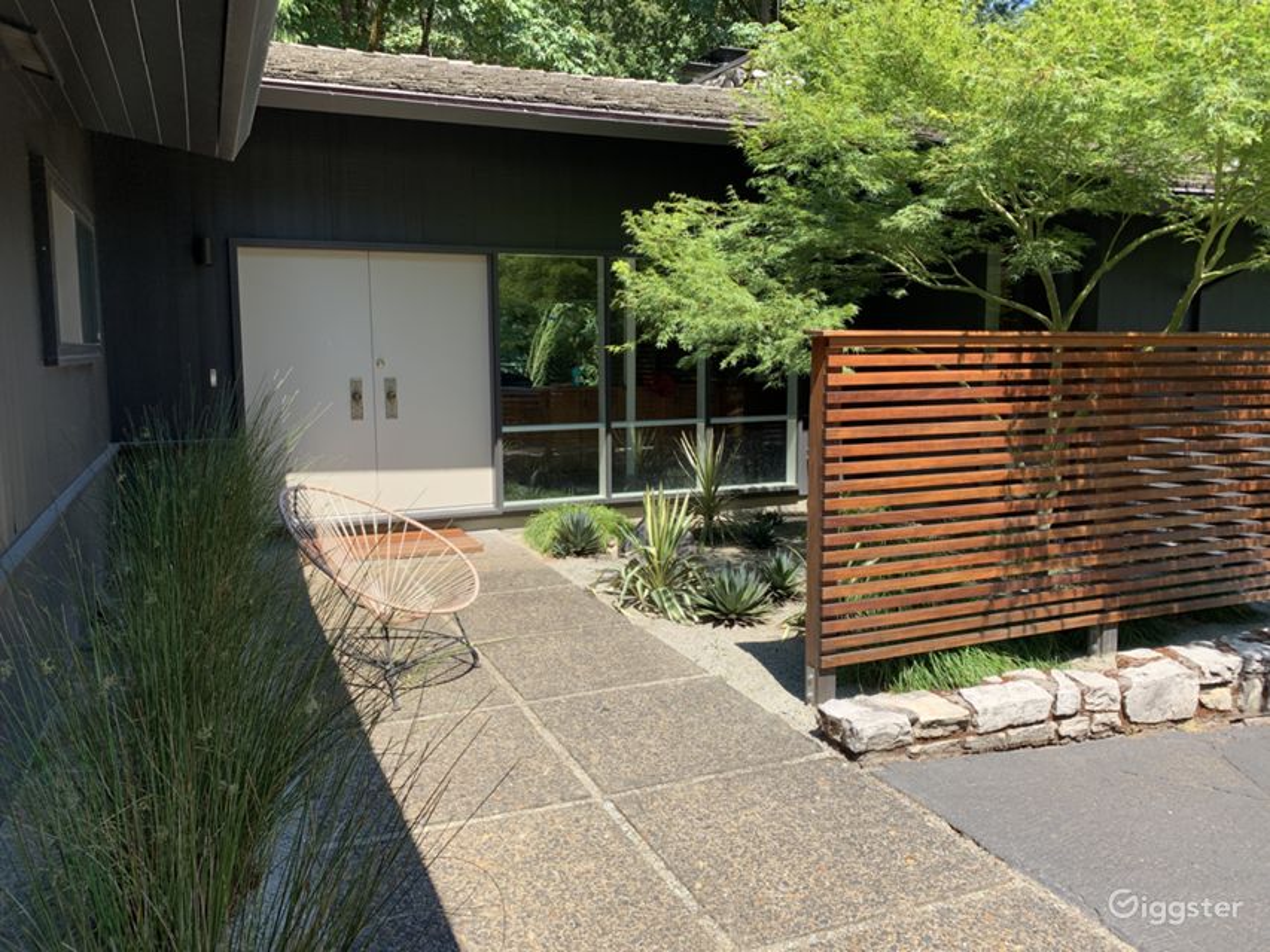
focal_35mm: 26
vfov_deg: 53.1
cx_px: 635
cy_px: 476
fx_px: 954
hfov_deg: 67.3
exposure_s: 1/815
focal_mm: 4.25
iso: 25
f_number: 1.8
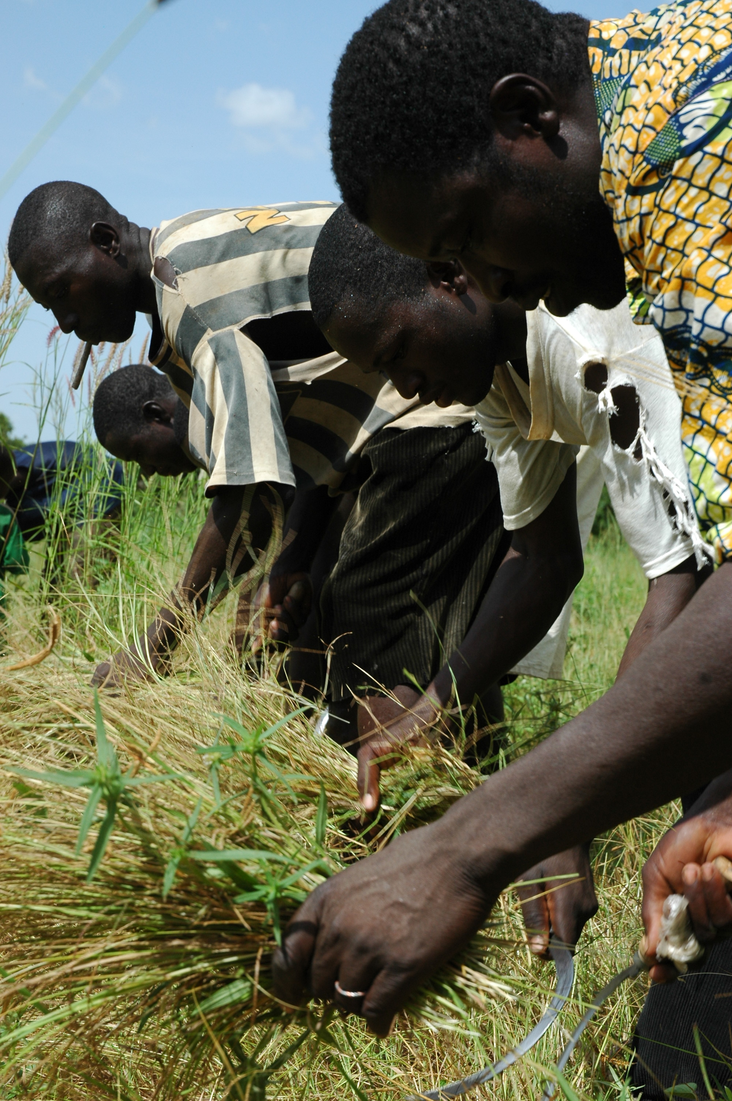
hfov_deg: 20.6
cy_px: 550
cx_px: 366
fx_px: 2017
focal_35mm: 66
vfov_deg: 30.5
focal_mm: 44
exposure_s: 1/400
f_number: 8
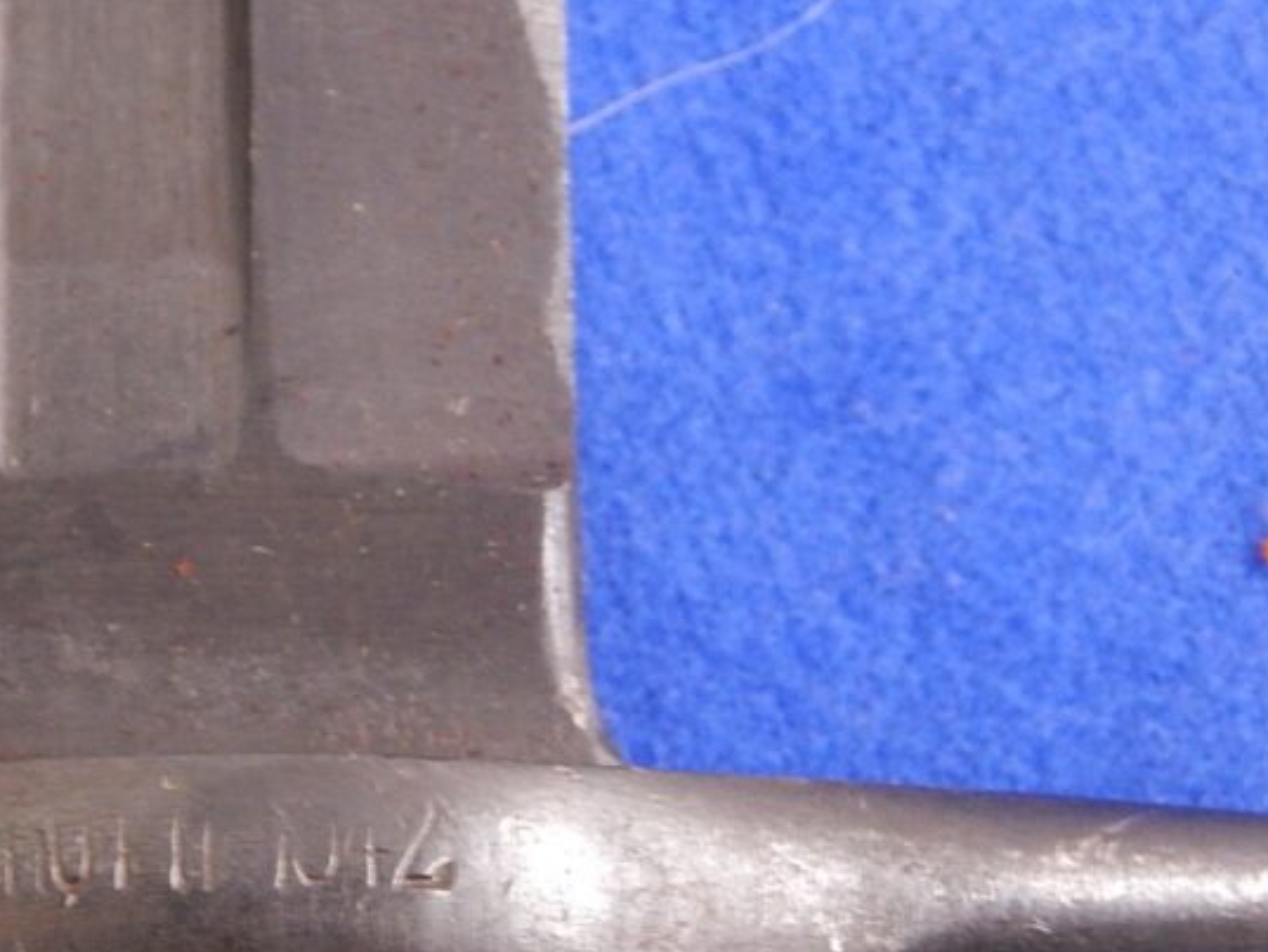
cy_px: 543
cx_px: 205
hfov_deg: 18.8
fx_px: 3774
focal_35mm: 103
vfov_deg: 14.4
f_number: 3.8
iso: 500
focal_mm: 9.7
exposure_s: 1/8
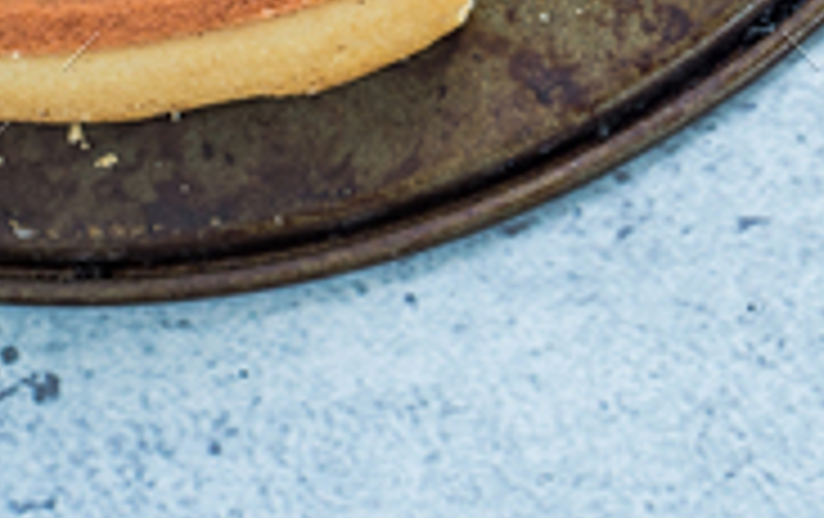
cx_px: 1094
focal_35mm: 164
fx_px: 3689
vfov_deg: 8.0
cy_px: -99
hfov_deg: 12.3
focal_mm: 50
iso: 250
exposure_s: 1/125
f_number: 8
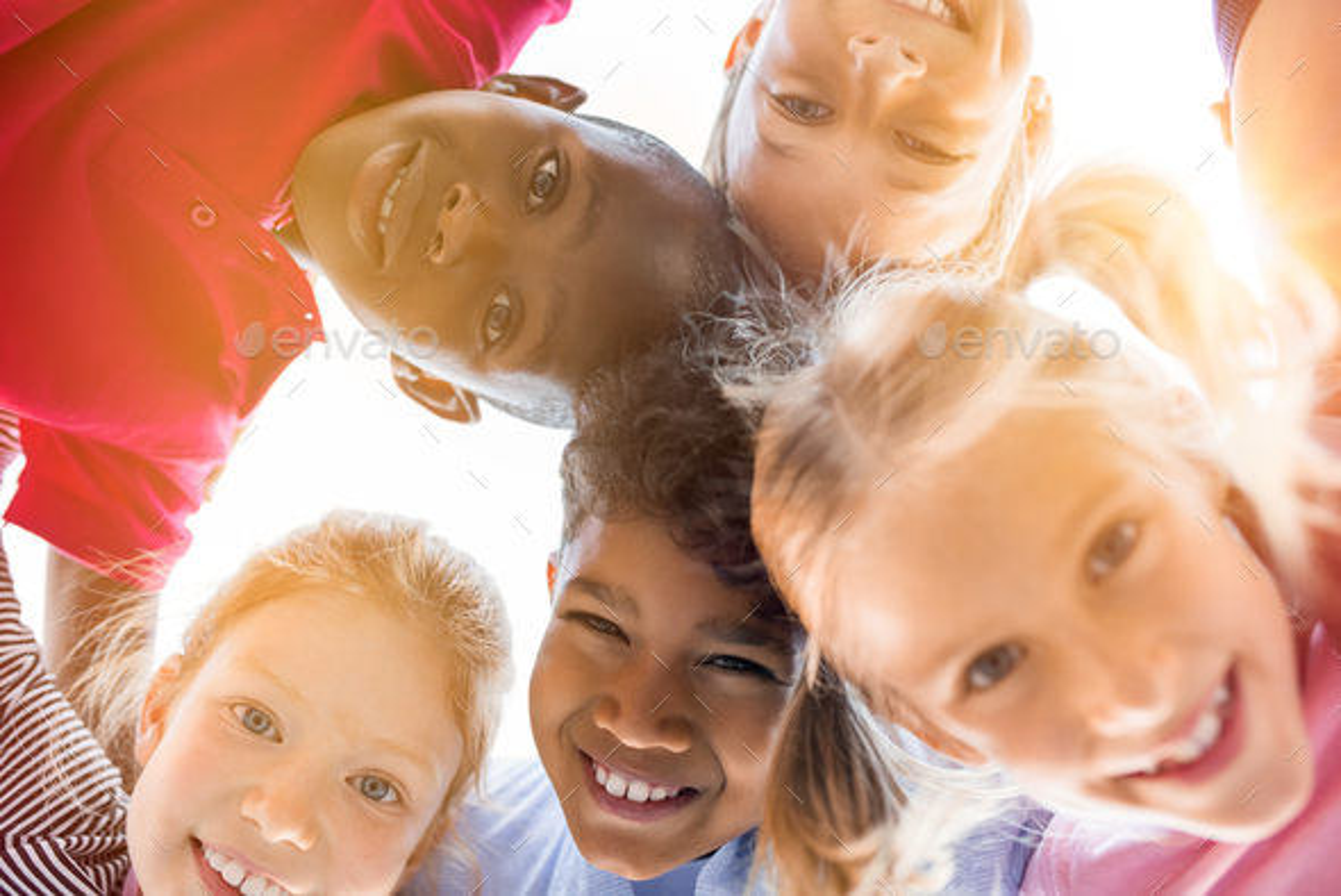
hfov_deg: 54.4
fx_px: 1304
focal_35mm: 35
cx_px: 670
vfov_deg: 37.9
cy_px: 448
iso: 400
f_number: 2.5
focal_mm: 35
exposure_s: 1/125
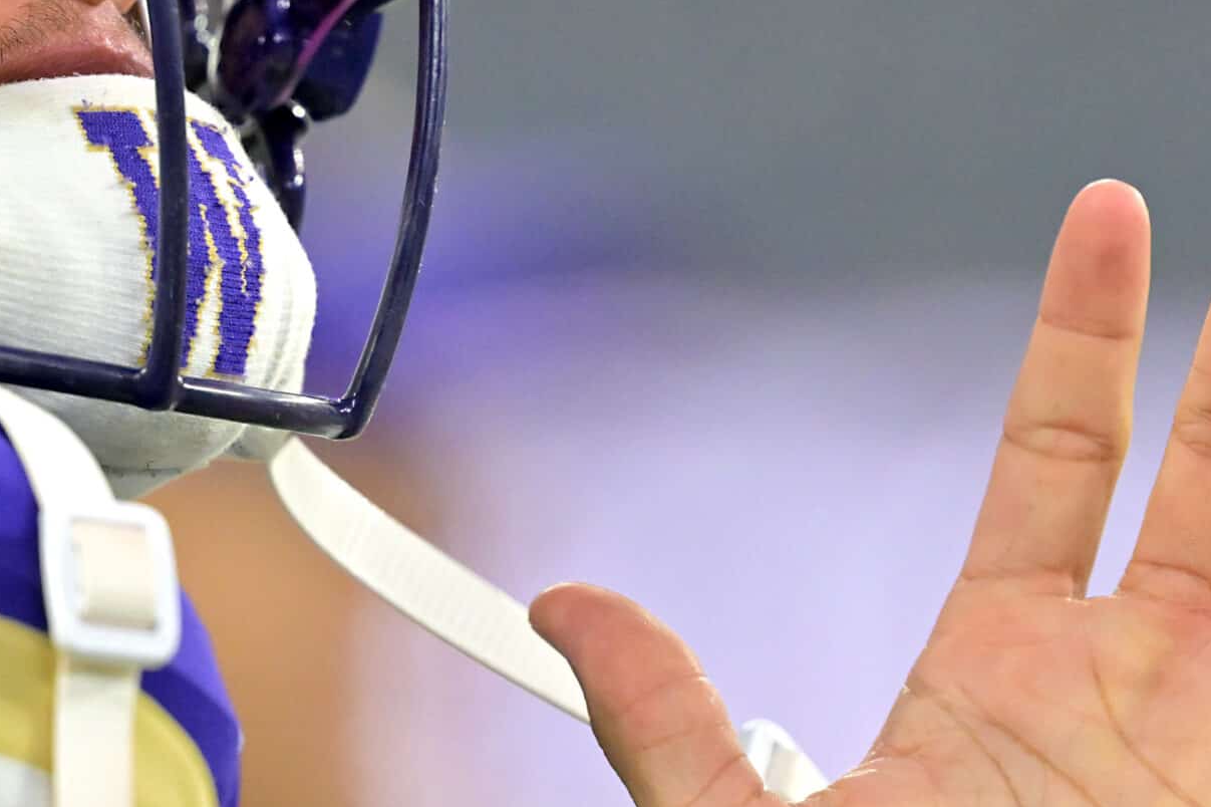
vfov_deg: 1.1
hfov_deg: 1.6
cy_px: 51
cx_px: 459
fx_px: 42808
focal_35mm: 1273
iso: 3200
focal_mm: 400
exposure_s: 1/3200
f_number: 2.8
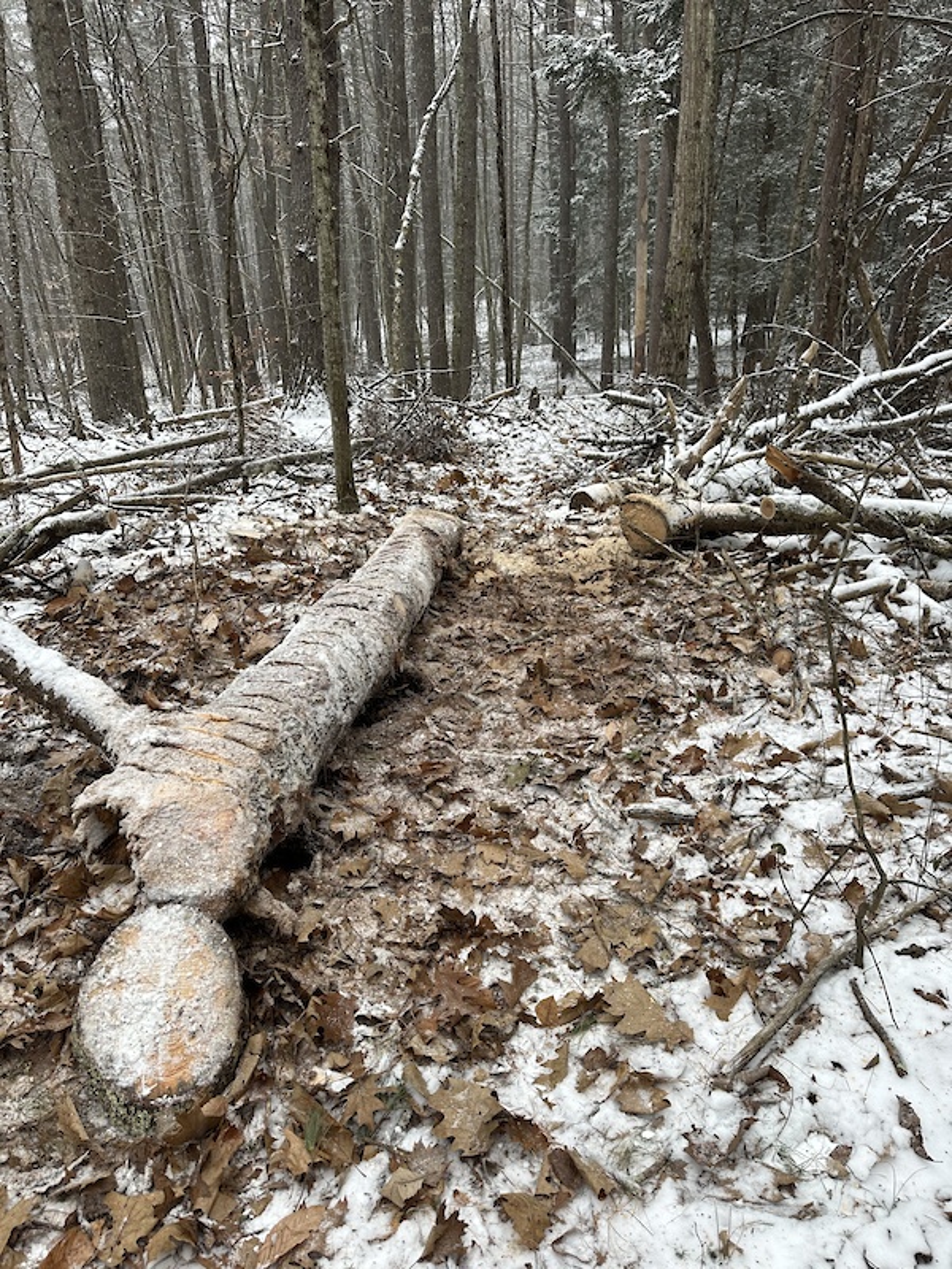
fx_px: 880
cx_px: 476
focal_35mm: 24
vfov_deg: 71.6
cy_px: 634
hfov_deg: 56.8
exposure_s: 1/121
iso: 80
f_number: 1.78
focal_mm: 6.86
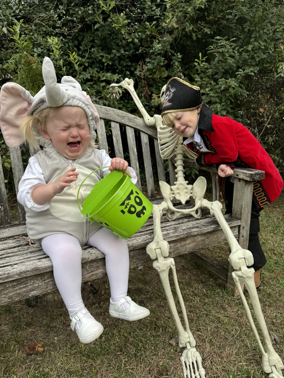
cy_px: 189
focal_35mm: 24
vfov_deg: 71.6
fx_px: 263
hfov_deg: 56.8
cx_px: 142
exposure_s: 1/392
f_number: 1.78
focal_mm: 6.86
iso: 80
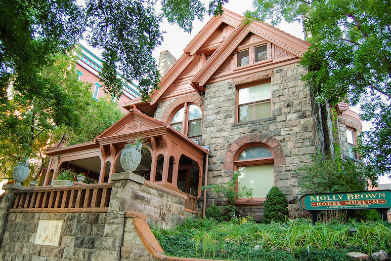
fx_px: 293
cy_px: 130
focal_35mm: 27
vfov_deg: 47.9
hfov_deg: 67.4
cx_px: 196
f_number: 4
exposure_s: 1/60
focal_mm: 18
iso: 400
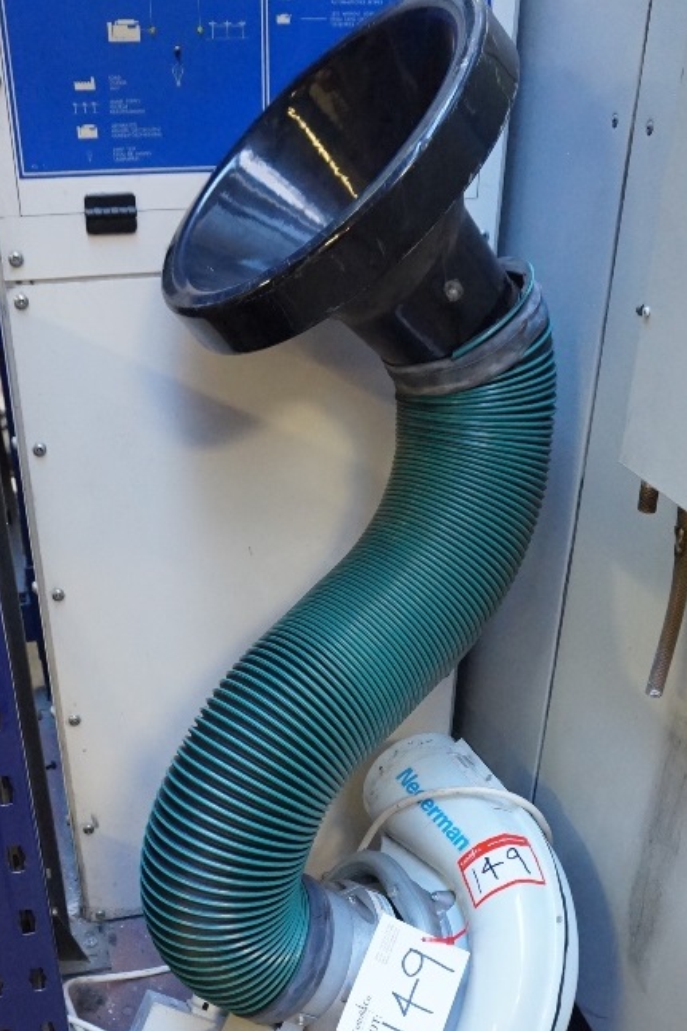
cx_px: 302
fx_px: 1088
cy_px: 712
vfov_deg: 49.5
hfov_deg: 35.0
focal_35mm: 38
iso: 2500
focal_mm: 16
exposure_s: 1/160
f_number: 3.5
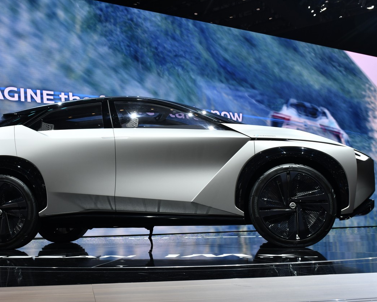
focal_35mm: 45
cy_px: 150
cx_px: 156
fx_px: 502
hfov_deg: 41.0
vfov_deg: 33.4
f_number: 5.6
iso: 320
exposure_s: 1/125
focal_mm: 26
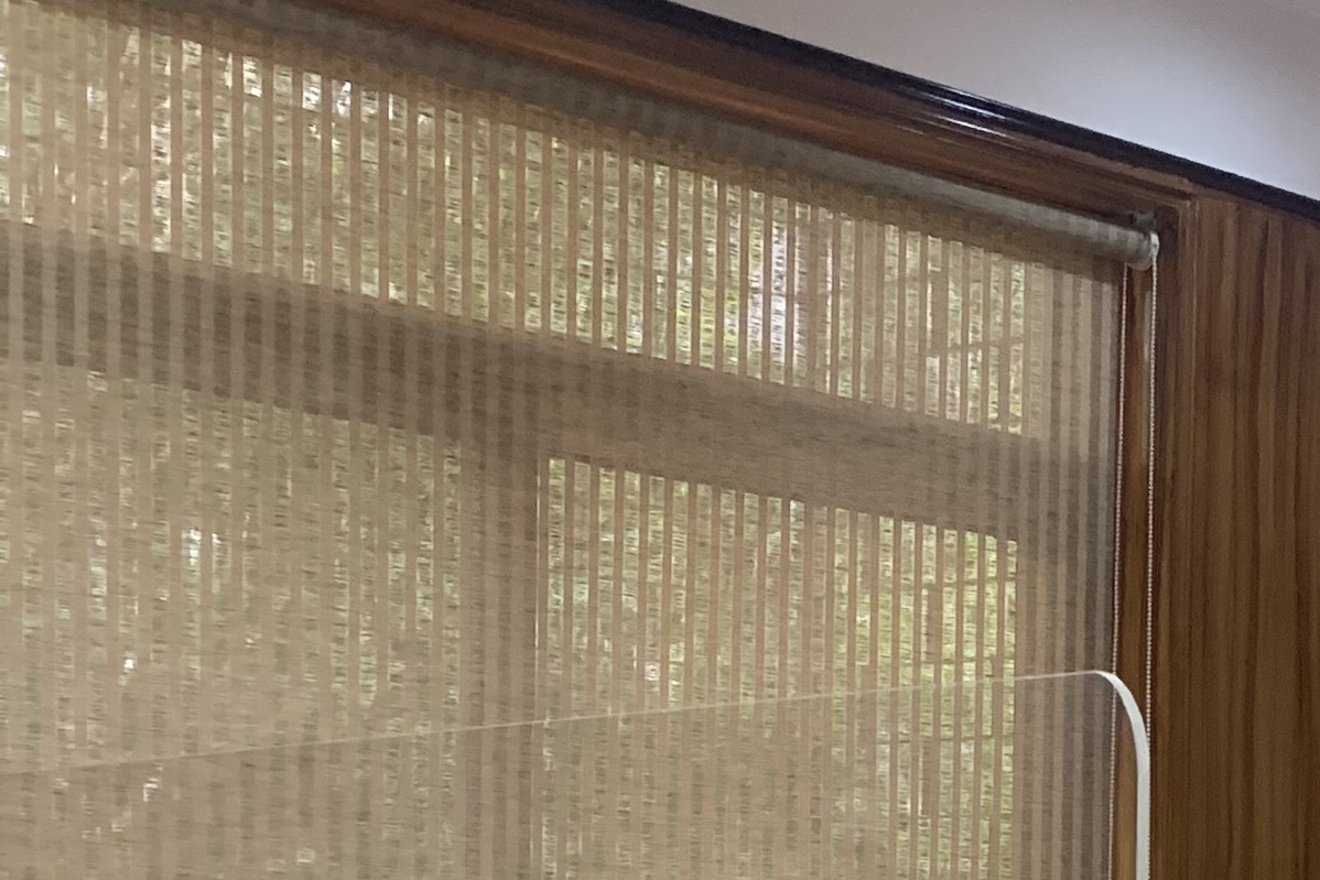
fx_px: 3337
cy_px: 1361
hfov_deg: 19.9
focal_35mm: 91
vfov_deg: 14.0
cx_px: 1871
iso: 160
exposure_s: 1/50
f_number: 1.8
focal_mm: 4.25
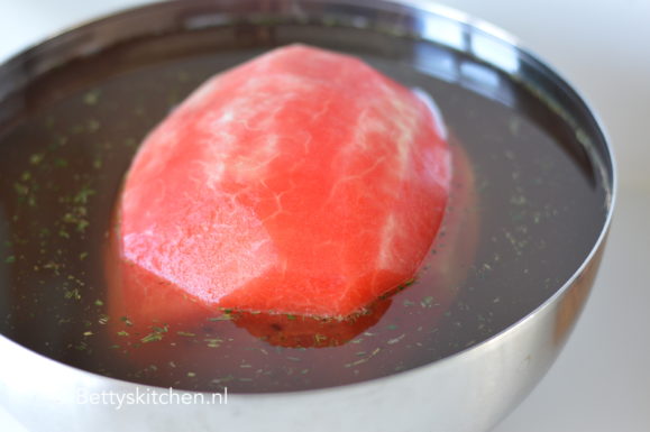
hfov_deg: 27.0
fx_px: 1353
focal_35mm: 75
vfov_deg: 18.1
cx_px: 325
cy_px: 216
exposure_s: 1/60
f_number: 2.5
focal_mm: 50
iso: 400
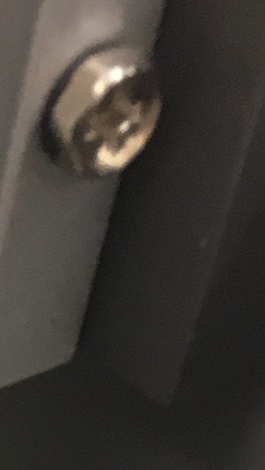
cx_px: -419
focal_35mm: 201
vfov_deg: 9.3
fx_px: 2509
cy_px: 1199
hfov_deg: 5.8
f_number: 2.2
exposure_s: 1/33
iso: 80
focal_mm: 4.15
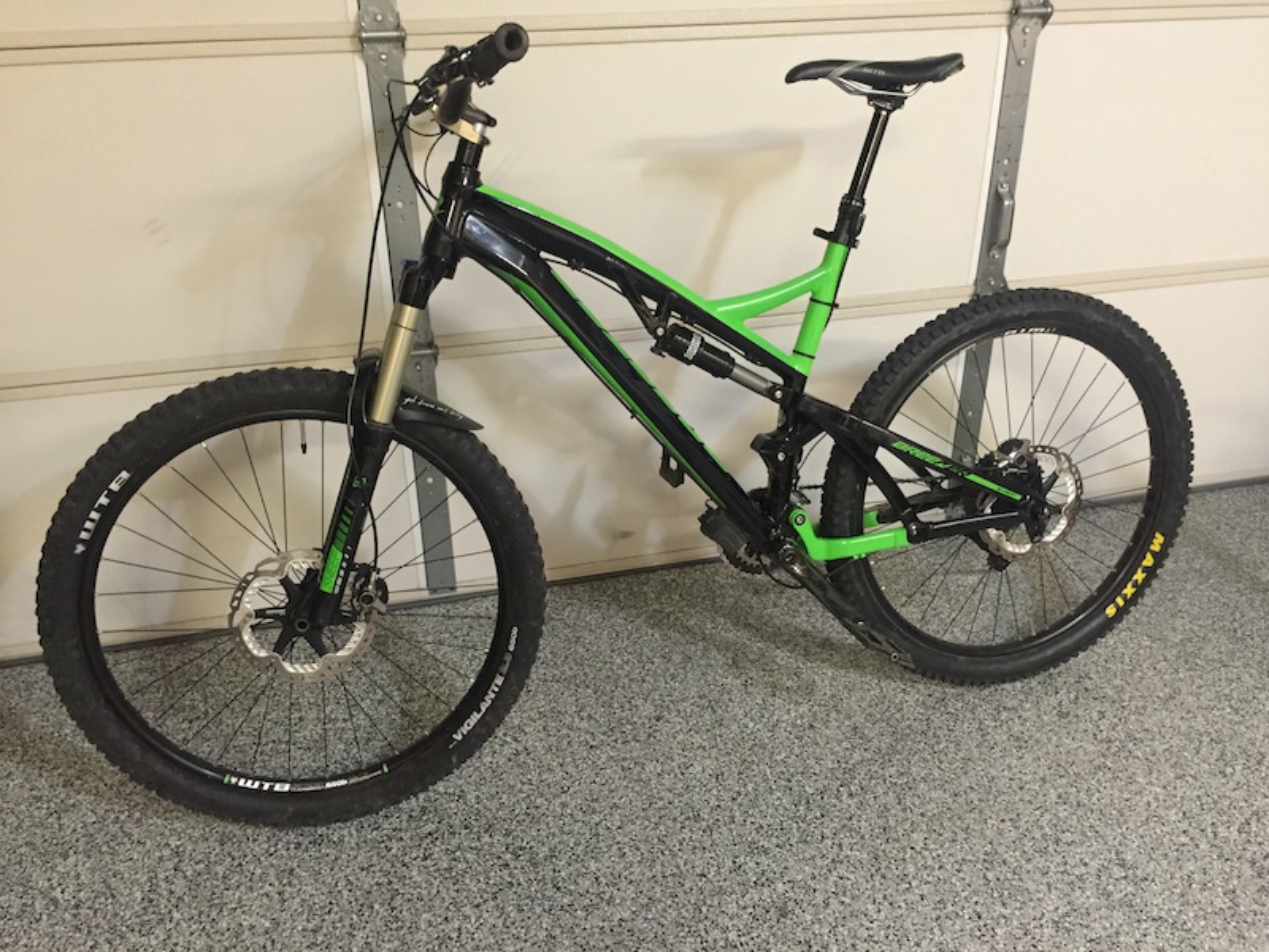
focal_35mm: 29
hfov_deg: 61.7
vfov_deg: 48.2
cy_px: 476
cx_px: 634
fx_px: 1063
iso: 500
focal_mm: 4.15
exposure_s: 1/15
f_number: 2.2
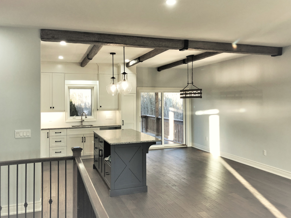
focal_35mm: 31
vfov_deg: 45.4
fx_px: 261
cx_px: 152
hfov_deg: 58.3
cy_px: 98
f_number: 1.8
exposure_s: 1/30
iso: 32
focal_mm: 3.99
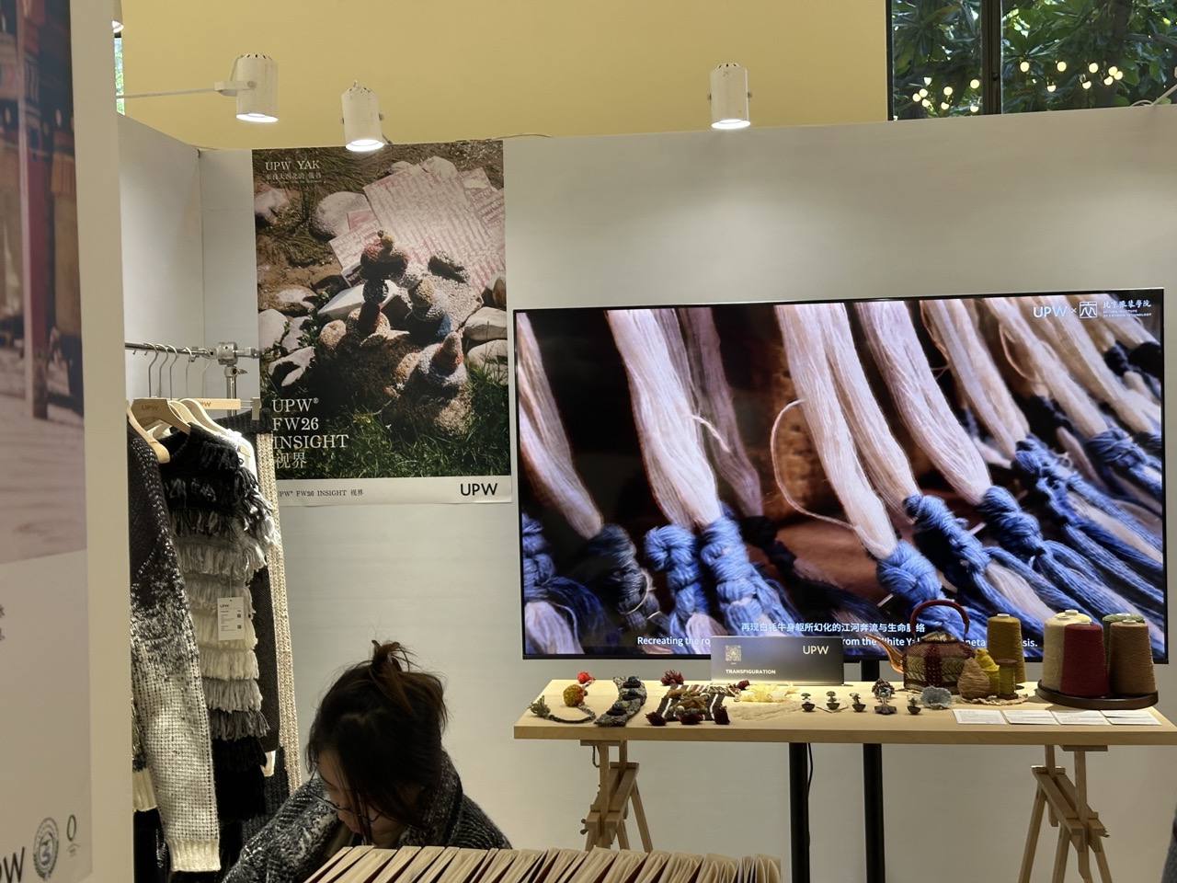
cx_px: 588
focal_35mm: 48
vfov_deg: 30.3
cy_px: 442
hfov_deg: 39.7
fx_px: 1632
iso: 80
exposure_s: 1/100
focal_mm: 6.86
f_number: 1.78
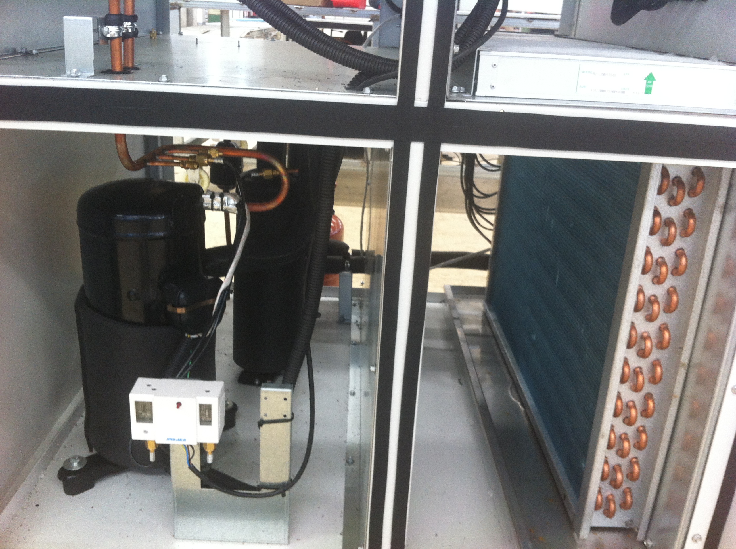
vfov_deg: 40.6
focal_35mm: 35
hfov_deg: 52.7
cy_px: 274
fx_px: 743
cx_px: 368
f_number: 2.8
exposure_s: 1/40
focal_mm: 3.85
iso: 100
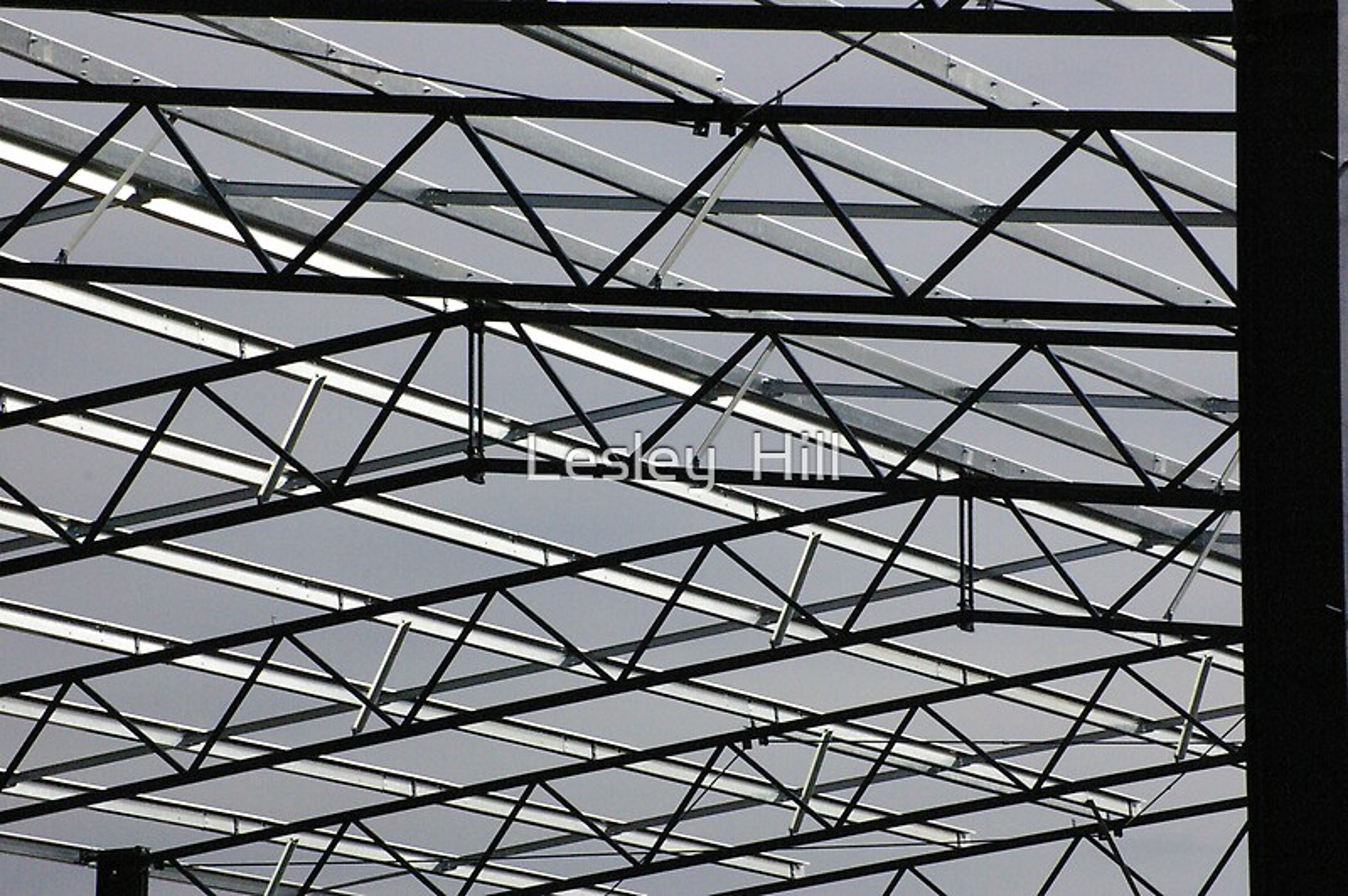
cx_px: 674
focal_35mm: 200
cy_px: 448
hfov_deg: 10.3
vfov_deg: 6.9
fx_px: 7464
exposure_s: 1/4000
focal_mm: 133
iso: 3200
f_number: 16
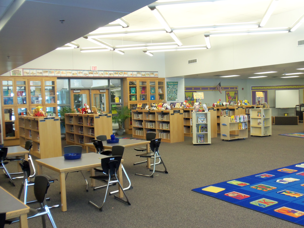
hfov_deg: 49.0
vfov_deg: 37.7
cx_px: 152
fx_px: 334
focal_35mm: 38
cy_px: 114
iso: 160
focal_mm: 6.7
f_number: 3.7
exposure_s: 1/30
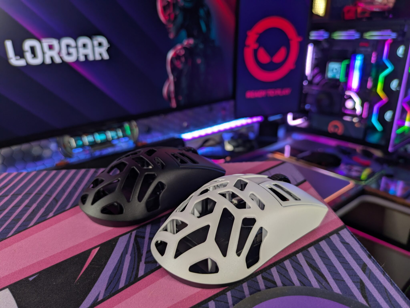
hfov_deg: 69.4
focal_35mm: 25
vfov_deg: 54.9
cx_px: 205
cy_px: 154
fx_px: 296
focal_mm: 5.43
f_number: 1.89
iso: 105
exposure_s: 1/50
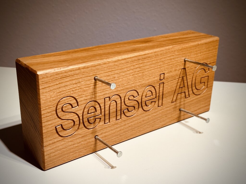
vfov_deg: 30.3
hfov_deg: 39.7
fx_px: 341
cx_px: 123
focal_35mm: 48
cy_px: 92
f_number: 1.78
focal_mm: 6.86
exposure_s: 1/100
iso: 64
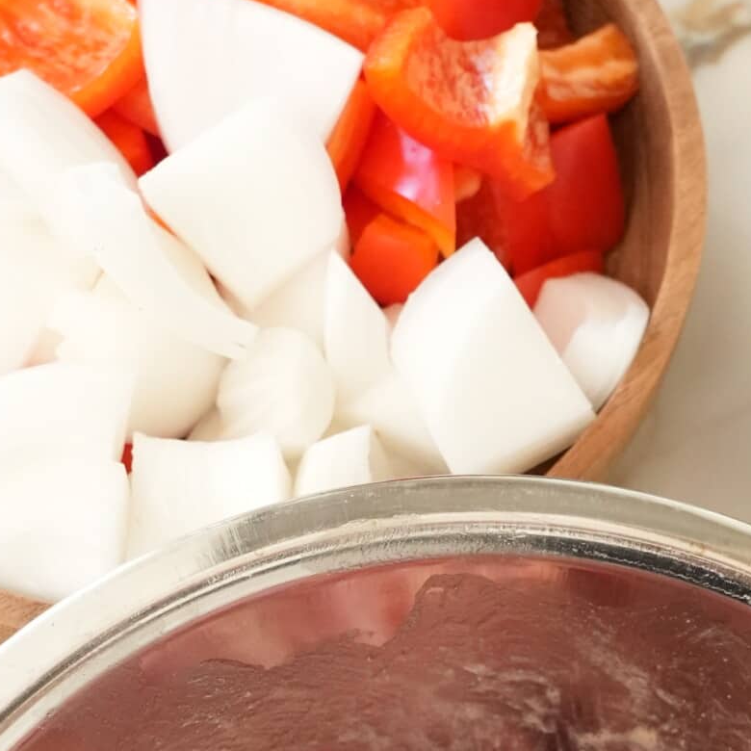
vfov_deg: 24.0
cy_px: 759
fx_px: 1683
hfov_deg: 25.0
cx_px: 528
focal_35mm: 69
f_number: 6.3
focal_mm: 30.7
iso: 8000
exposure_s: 1/200
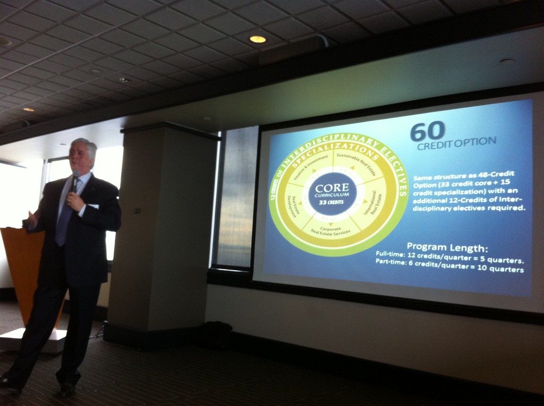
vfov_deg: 40.6
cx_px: 272
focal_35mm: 35
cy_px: 203
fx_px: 549
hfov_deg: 52.7
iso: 160
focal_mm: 3.85
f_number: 2.8
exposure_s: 1/15
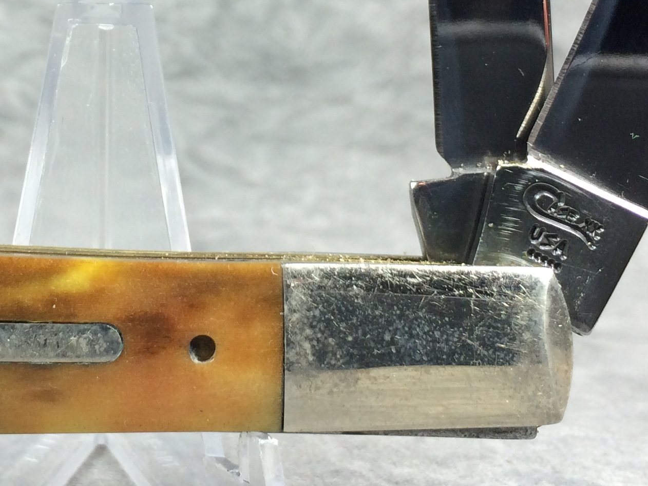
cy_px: 10
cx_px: 173
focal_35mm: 75
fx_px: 1404
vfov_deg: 19.1
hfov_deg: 25.7
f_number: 2.2
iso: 64
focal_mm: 4.15
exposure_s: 1/120
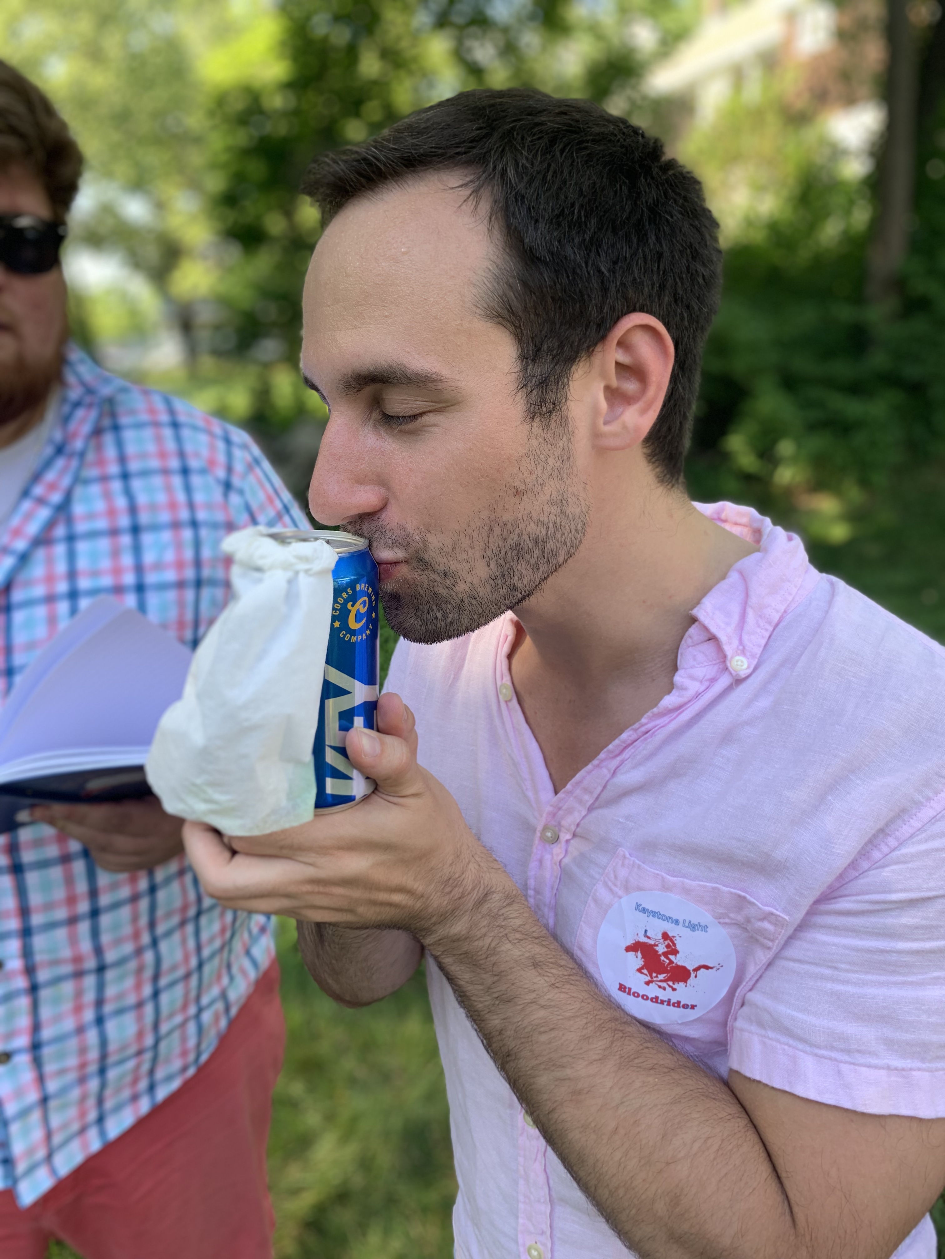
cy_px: 630
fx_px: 946
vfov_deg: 67.3
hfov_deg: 53.1
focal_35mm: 26
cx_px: 472
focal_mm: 4.25
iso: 25
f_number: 1.8
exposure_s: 1/122
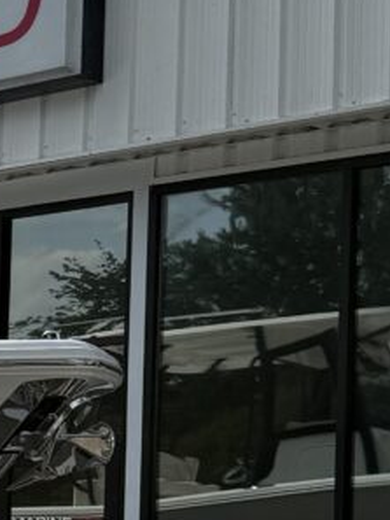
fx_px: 1861
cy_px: 522
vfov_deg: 15.6
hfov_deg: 11.0
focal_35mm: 124
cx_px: -362
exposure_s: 1/11905
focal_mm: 6.76
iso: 80
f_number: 1.78
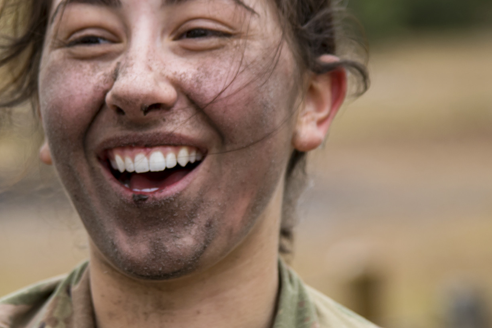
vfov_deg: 4.7
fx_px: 3990
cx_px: 148
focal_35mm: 292
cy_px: 205
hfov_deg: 7.1
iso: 125
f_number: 4.5
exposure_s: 1/320
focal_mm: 120
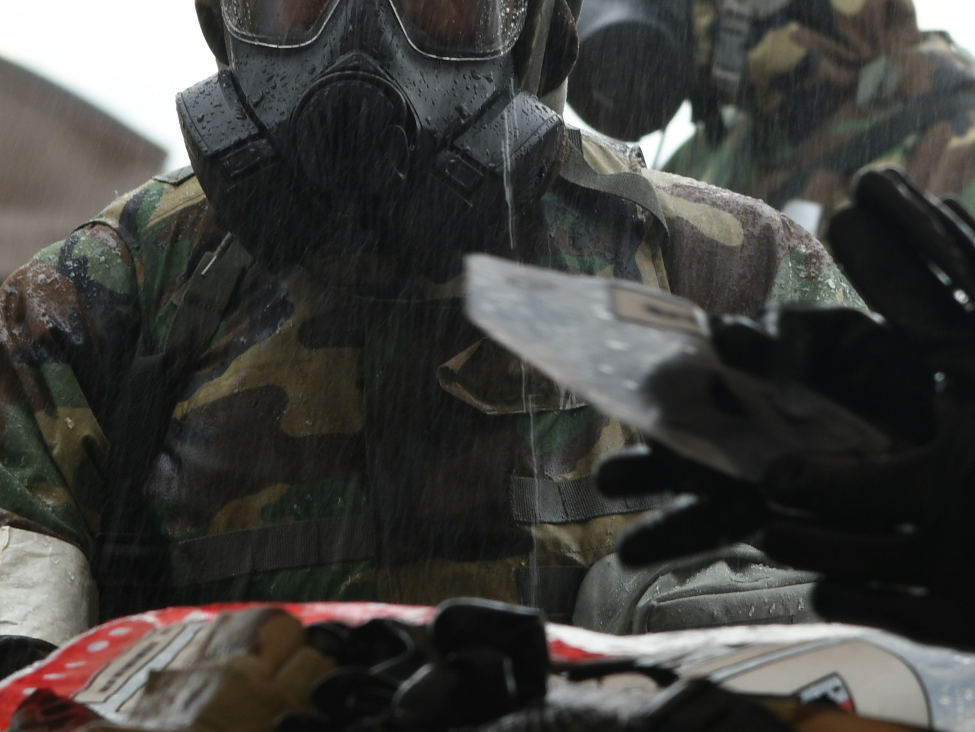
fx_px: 10964
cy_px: 131
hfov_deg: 5.1
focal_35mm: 389
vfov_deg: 3.8
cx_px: 505
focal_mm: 105
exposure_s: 1/100
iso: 160
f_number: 6.3
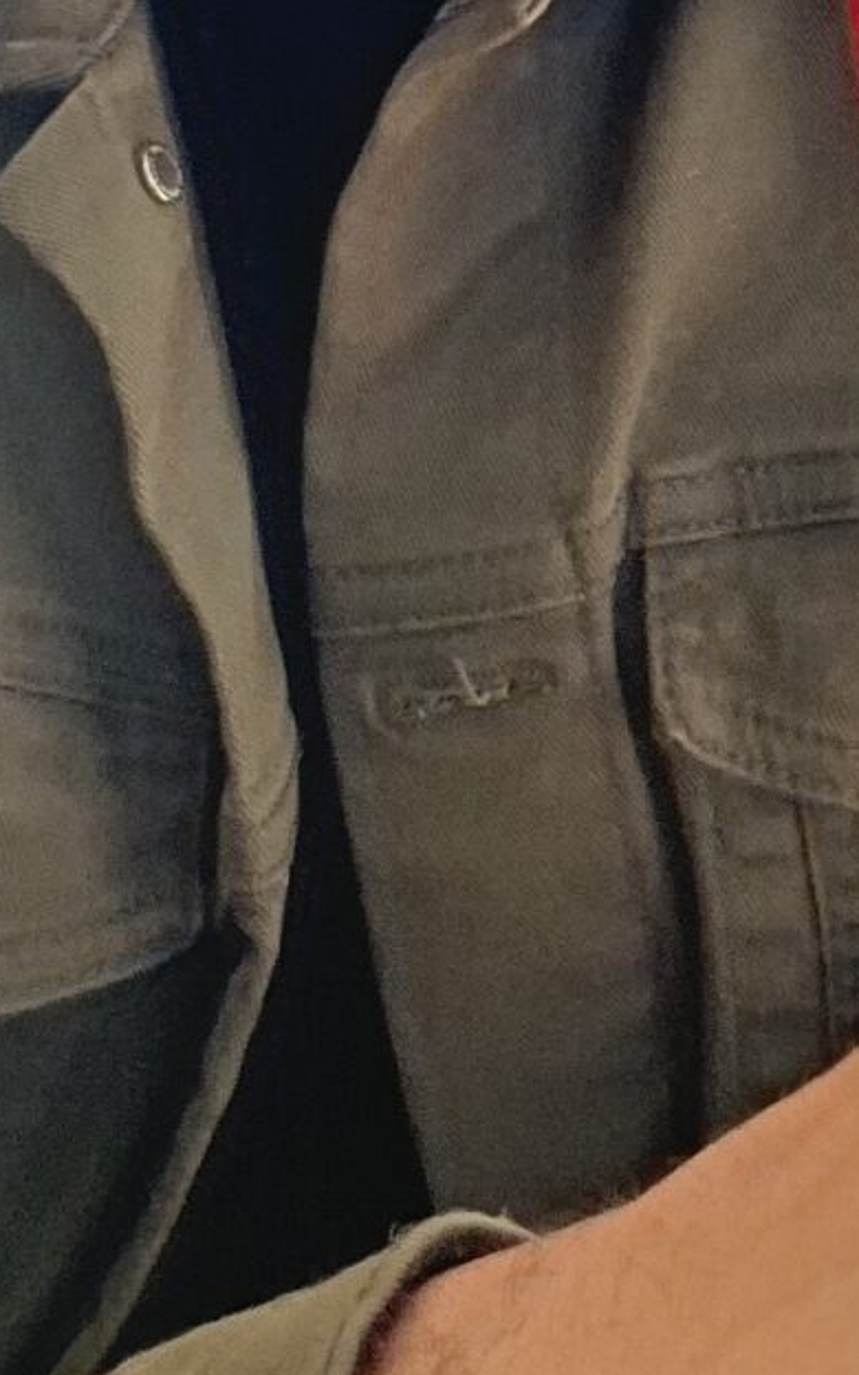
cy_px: -1009
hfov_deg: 11.6
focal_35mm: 113
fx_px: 4233
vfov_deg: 16.0
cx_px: 463
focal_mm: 5.1
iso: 50
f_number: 1.6
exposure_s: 1/542
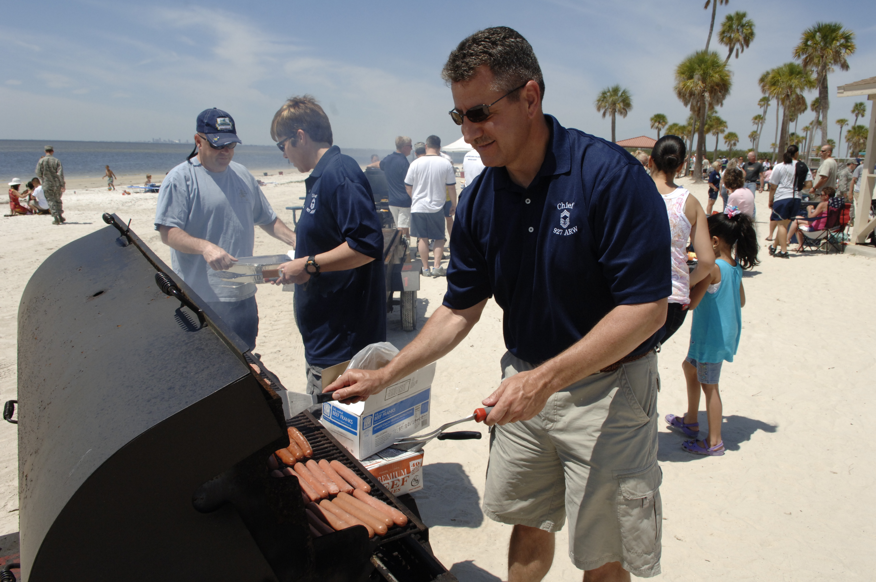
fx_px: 620
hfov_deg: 70.5
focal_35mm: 26
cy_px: 291
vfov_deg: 50.3
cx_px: 438
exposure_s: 1/640
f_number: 13
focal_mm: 17
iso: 400
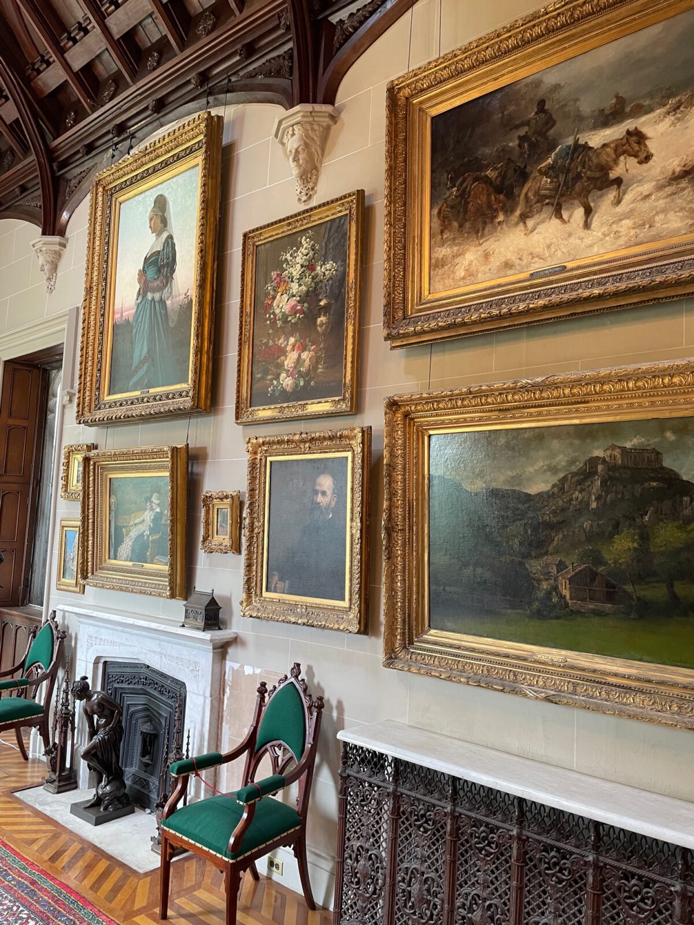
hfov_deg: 53.1
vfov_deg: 67.3
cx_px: 347
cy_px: 462
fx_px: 695
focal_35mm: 26
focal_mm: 4.2
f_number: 1.6
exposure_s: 1/60
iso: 200
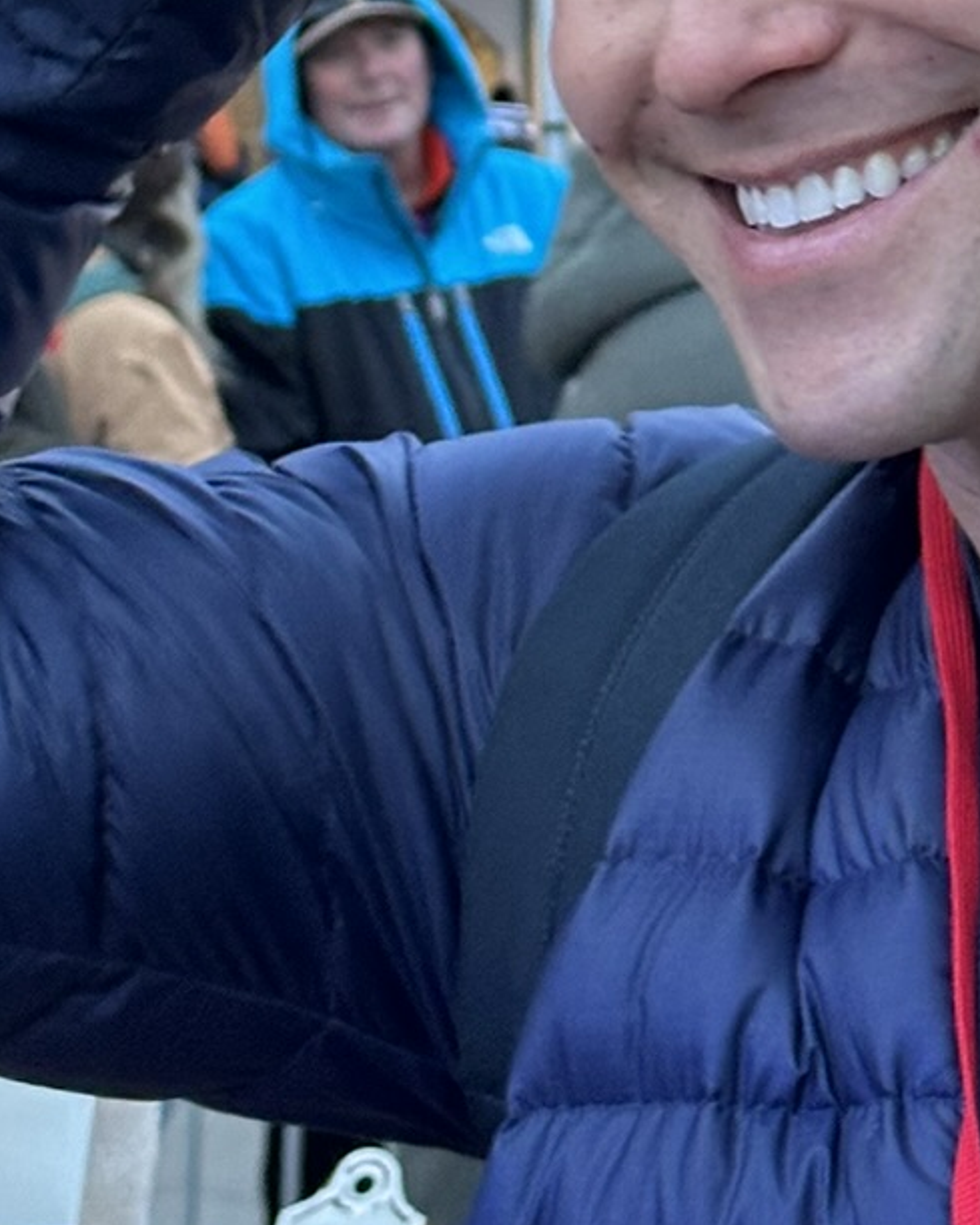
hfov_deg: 9.6
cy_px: -164
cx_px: 1345
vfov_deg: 12.1
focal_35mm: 157
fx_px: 5691
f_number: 1.78
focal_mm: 6.86
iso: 160
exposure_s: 1/60
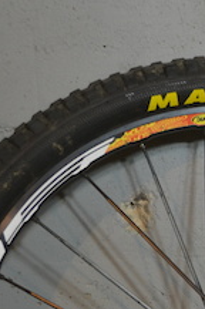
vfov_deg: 13.9
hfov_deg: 9.0
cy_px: 368
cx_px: 387
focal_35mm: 144
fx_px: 1234
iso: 400
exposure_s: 1/15
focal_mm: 26
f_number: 4.2
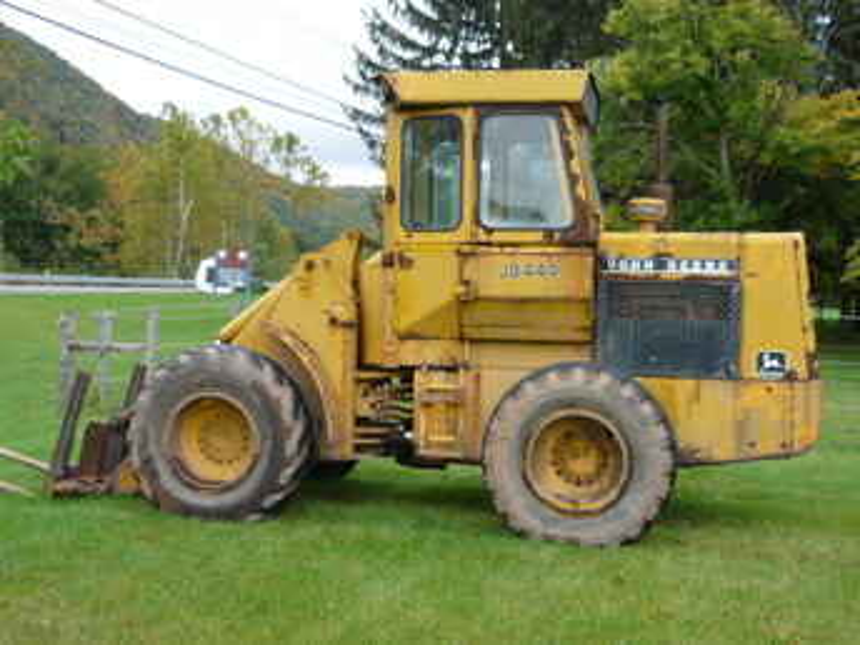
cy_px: 322
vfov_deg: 32.2
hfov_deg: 42.1
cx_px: 430
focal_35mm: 45
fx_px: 1118
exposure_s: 1/250
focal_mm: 5.5
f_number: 2.8
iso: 100
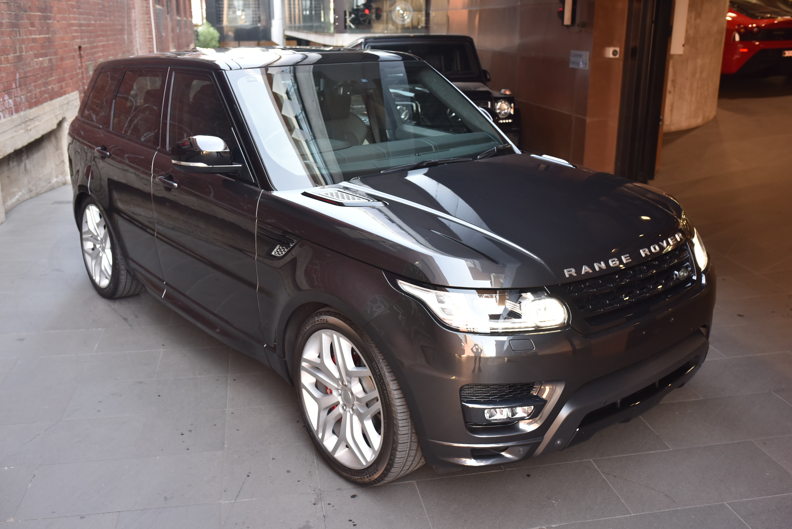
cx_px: 396
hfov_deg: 54.4
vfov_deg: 37.9
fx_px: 770
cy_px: 264
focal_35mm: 35
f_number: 4
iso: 640
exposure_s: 1/125
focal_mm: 35
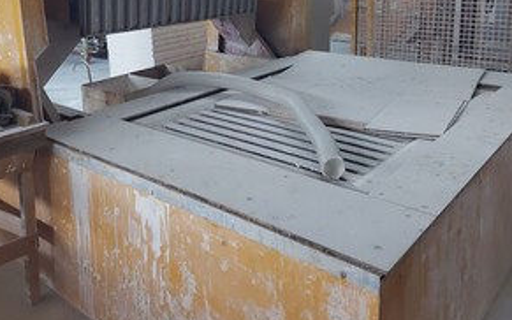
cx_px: 255
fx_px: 488
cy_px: 62
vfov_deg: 35.1
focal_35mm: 35
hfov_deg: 55.3
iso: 400
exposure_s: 1/25
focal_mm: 5.23
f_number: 1.8
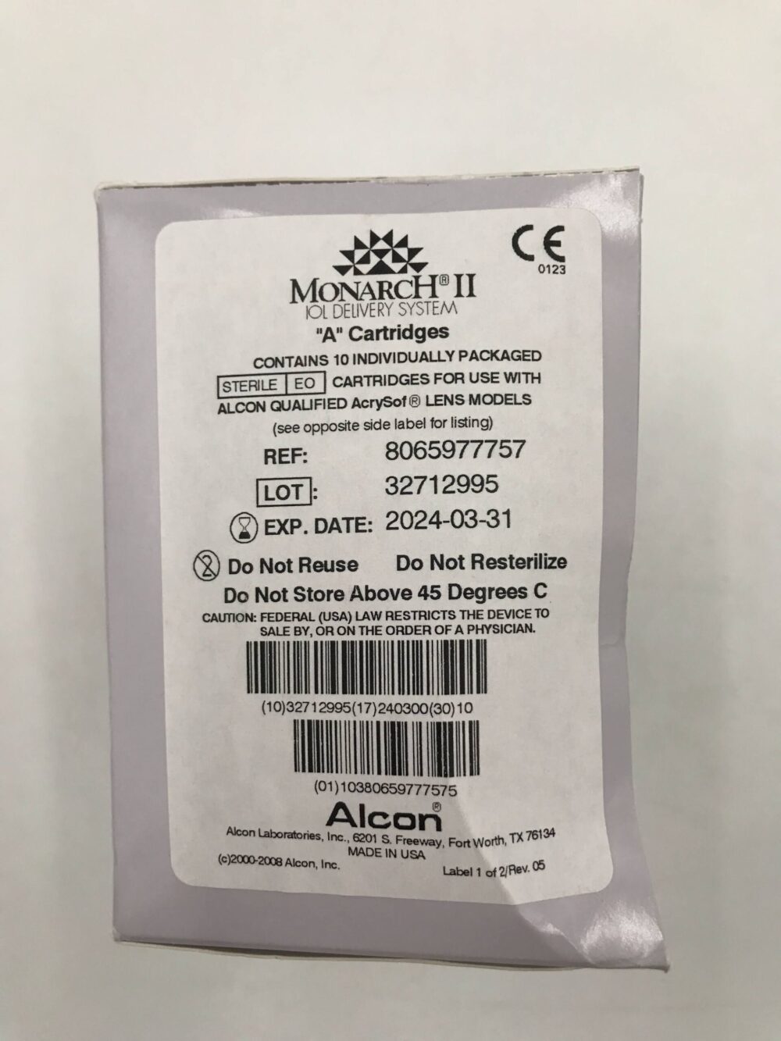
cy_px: 520
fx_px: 842
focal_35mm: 28
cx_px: 390
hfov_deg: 49.8
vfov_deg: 63.4
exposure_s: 1/40
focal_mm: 3.99
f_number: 1.8
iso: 25
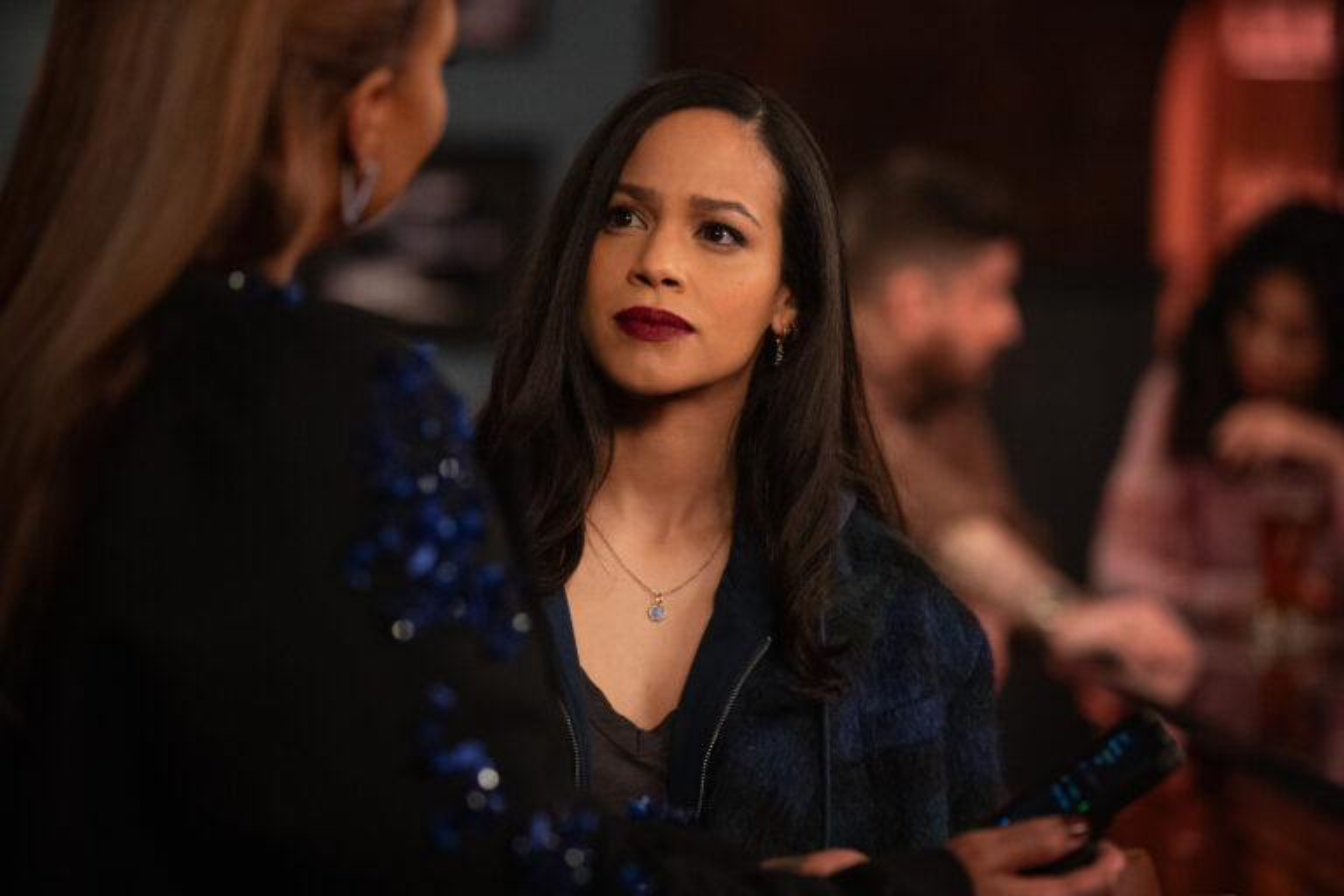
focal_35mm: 145
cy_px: 448
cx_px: 672
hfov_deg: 14.2
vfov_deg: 9.5
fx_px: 5413
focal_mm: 145
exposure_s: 1/160
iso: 5000
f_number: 3.2
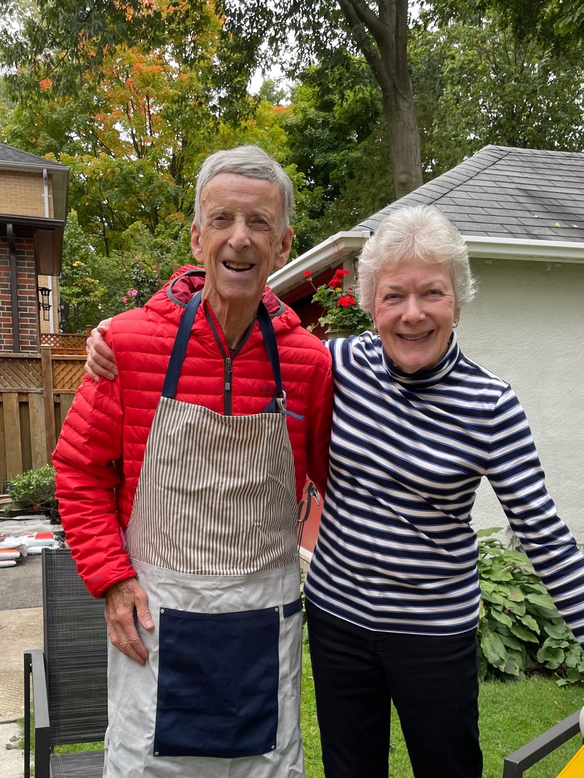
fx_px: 585
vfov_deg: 67.3
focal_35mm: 26
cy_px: 389
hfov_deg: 53.1
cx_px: 292
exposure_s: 1/284
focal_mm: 4.2
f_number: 1.6
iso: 32
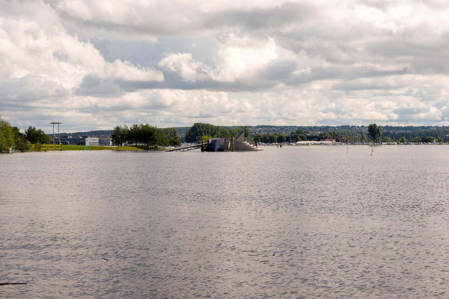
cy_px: 150
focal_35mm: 70
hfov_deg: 28.8
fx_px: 873
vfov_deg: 19.5
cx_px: 224
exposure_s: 1/400
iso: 200
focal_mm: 70
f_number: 13
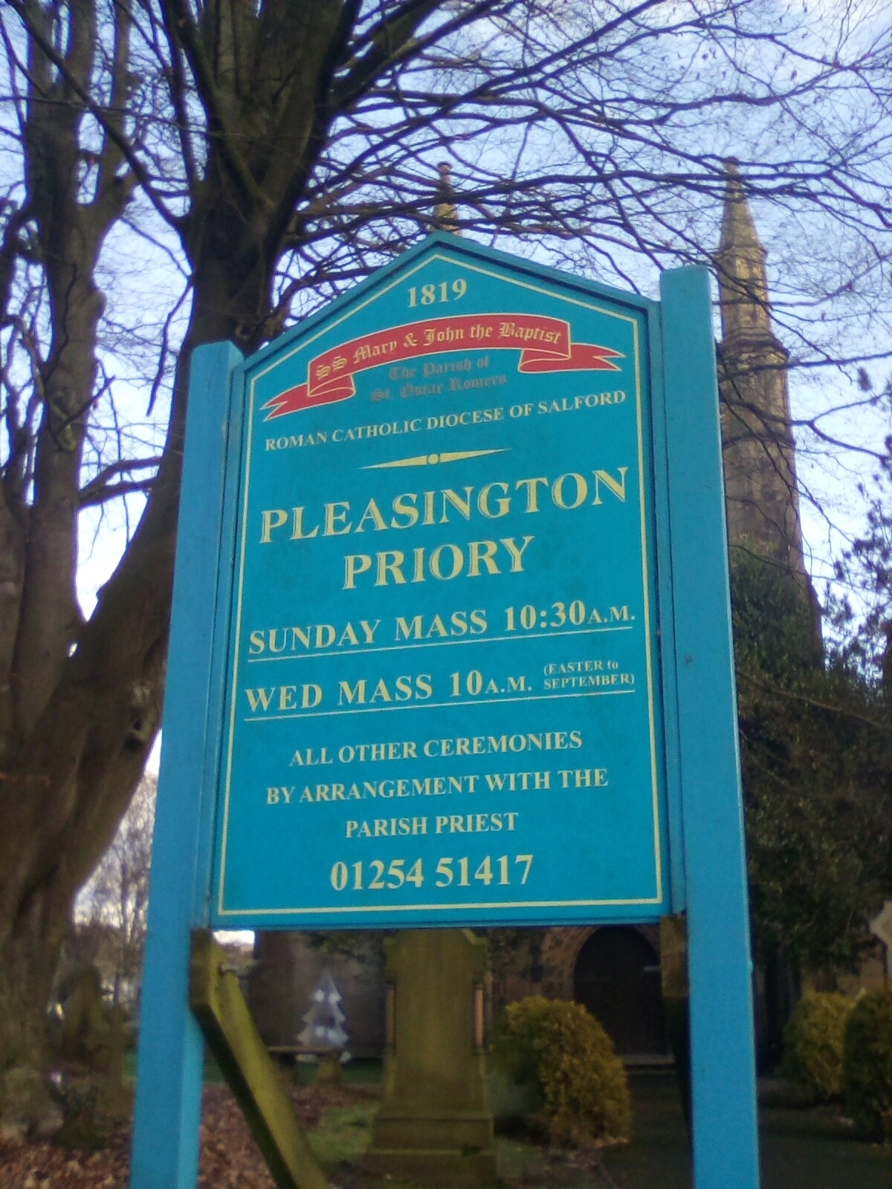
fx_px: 1203
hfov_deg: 40.7
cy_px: 594
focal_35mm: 35
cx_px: 446
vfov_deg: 52.6
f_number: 2.8
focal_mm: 2.9
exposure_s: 1/135
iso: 56
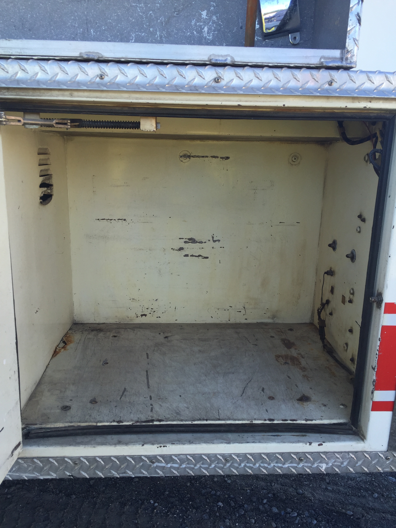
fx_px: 442
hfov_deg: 48.2
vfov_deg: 61.7
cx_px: 198
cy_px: 264
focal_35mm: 29
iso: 32
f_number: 2.2
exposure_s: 1/276
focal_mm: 4.15
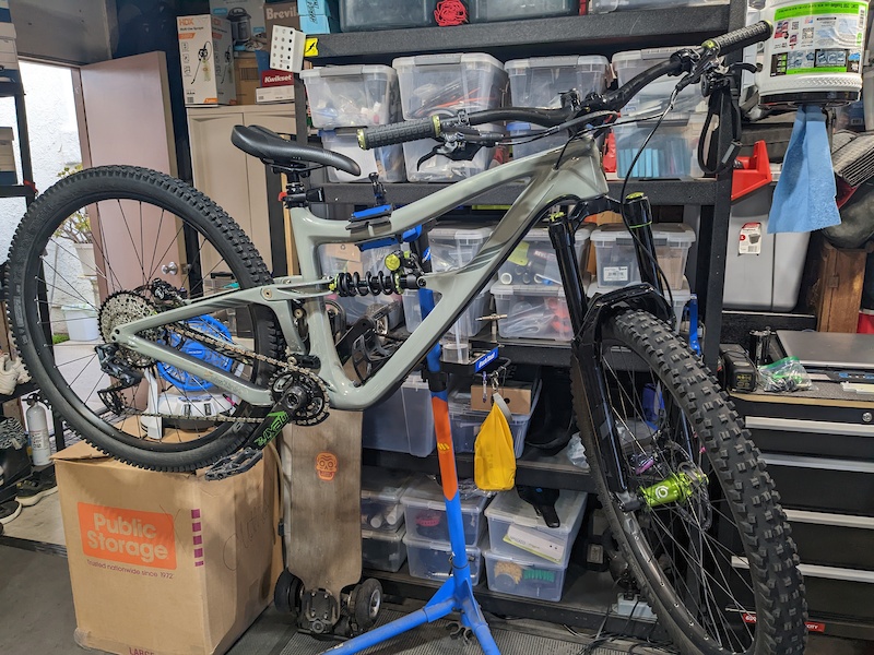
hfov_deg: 65.3
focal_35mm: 27
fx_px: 682
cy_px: 328
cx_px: 437
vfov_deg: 51.4
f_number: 1.73
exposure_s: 1/120
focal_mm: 4.38
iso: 108
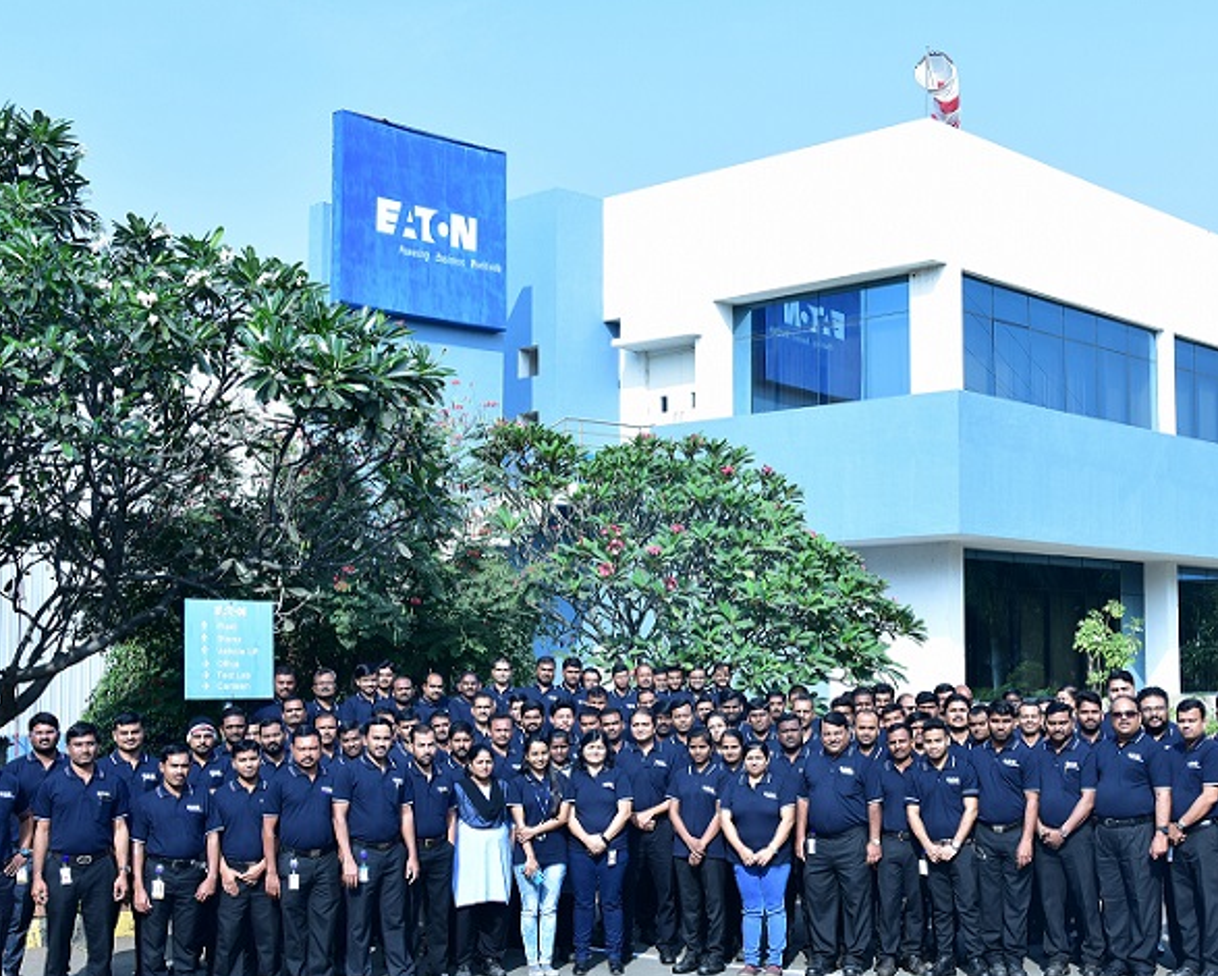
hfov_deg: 39.3
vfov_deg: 32.1
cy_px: 539
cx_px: 766
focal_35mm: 47
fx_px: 1695
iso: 160
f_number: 8
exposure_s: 1/160
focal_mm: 34
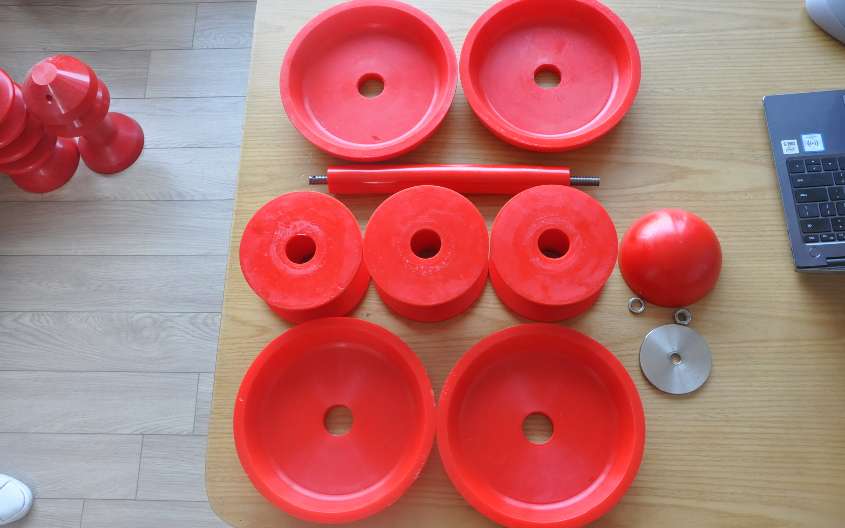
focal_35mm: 37
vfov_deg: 34.4
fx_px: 852
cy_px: 270
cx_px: 422
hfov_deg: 52.7
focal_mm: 24
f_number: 9
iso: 1400
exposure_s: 1/30
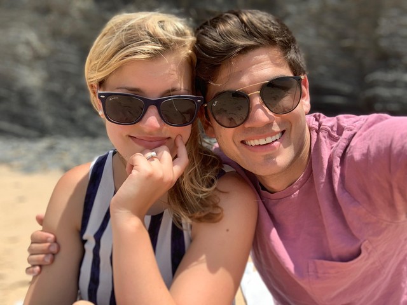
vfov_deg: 44.2
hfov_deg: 56.8
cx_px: 204
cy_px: 152
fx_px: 376
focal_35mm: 32
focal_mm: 2.87
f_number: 2.2
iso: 16
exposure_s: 1/709
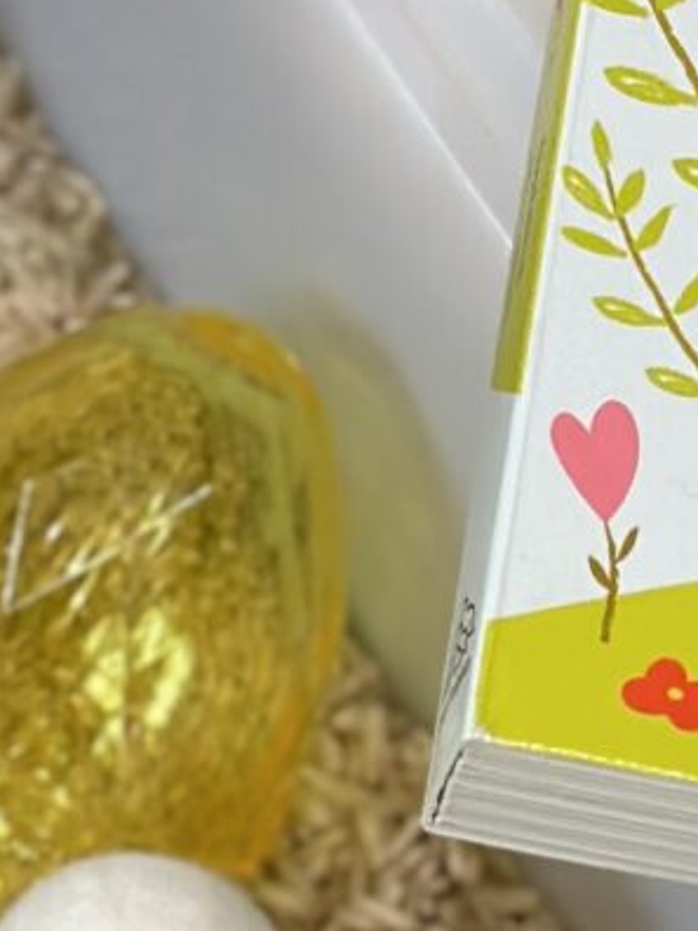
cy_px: 1627
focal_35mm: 248
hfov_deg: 5.9
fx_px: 6668
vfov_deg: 7.8
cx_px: -428
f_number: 1.78
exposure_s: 1/60
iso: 125
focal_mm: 6.86
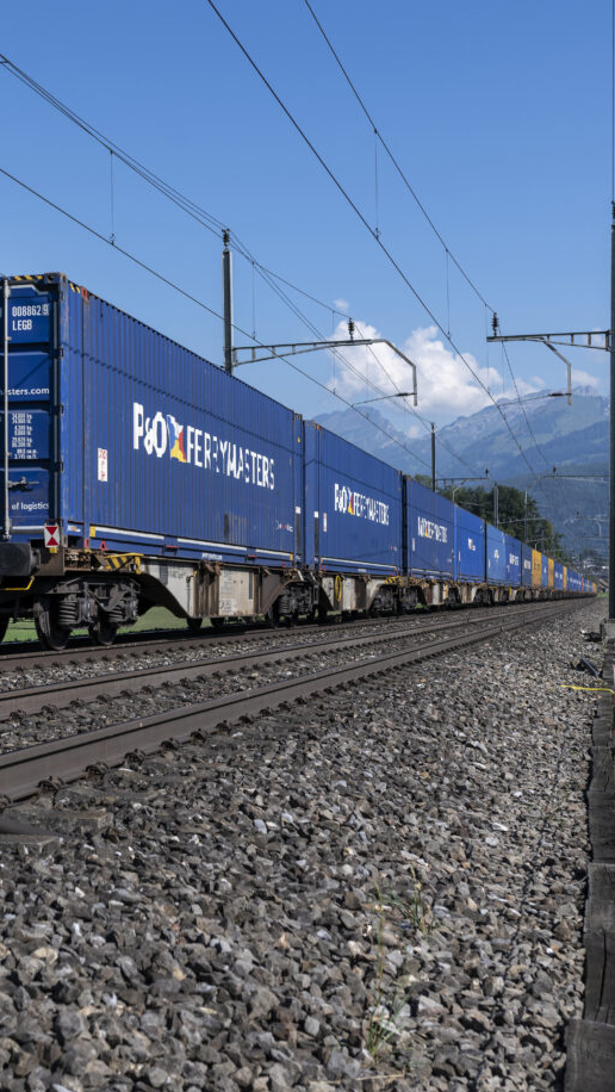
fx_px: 1622
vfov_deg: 37.2
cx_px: 160
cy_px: 549
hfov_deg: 21.3
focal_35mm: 56
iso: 160
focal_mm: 35
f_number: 5.6
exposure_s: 1/1000
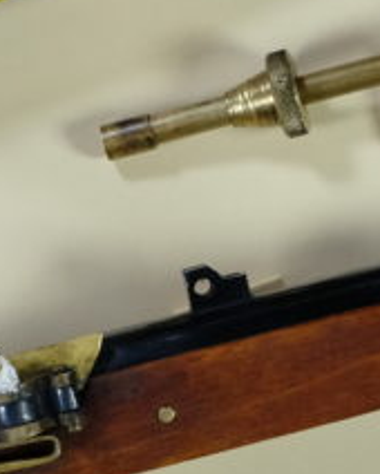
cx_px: 224
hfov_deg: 8.1
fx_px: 2667
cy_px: 310
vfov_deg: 10.1
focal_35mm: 190
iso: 800
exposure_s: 1/450
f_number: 5.6
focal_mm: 22.3
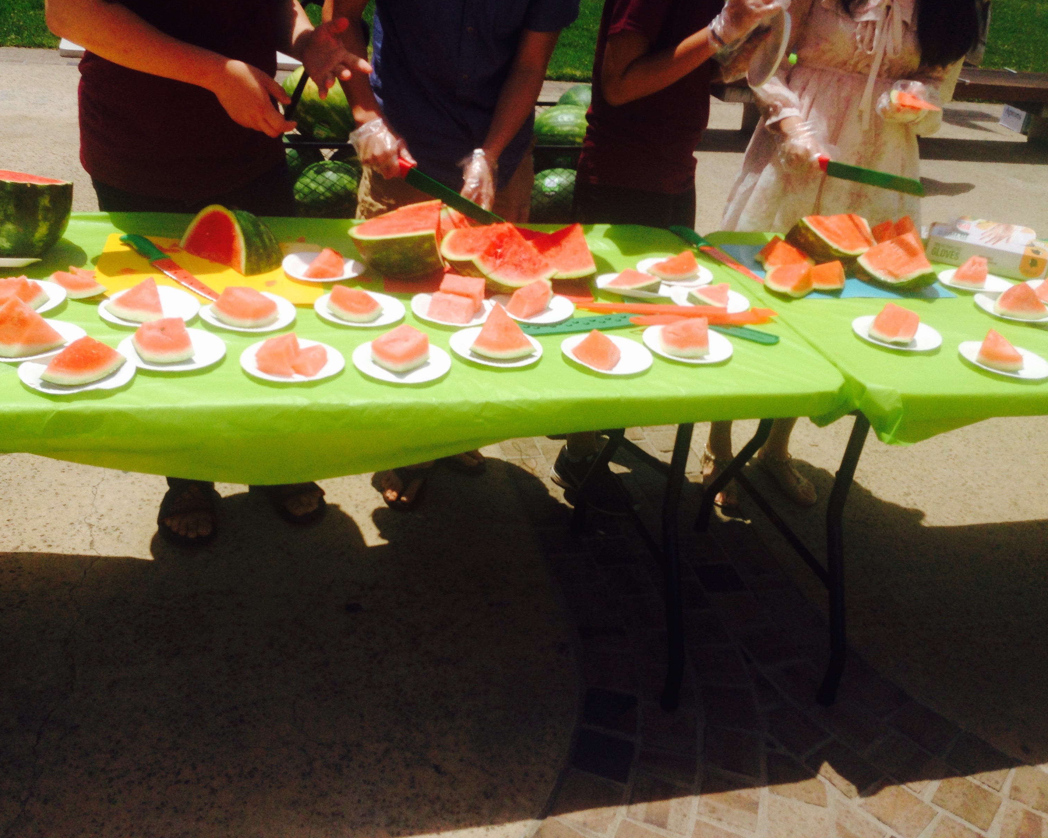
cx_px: 489
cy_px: 412
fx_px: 1086
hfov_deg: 51.5
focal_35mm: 35
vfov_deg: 42.2
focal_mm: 4.12
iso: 50
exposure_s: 1/3195
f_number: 2.4
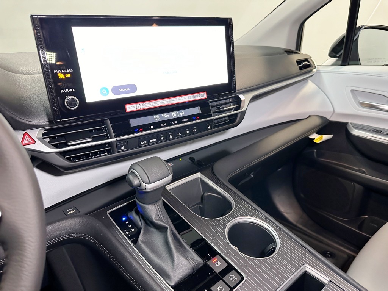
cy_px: 146
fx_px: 269
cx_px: 194
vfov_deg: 56.8
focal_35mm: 24
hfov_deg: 71.6
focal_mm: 6.86
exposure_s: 1/60
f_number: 1.78
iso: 500
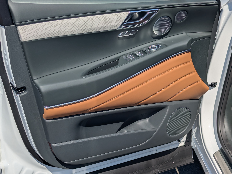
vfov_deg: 30.3
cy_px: 87
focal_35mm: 48
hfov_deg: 39.7
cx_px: 116
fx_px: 322
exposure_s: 1/4219
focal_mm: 6.81
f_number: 1.85
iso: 45
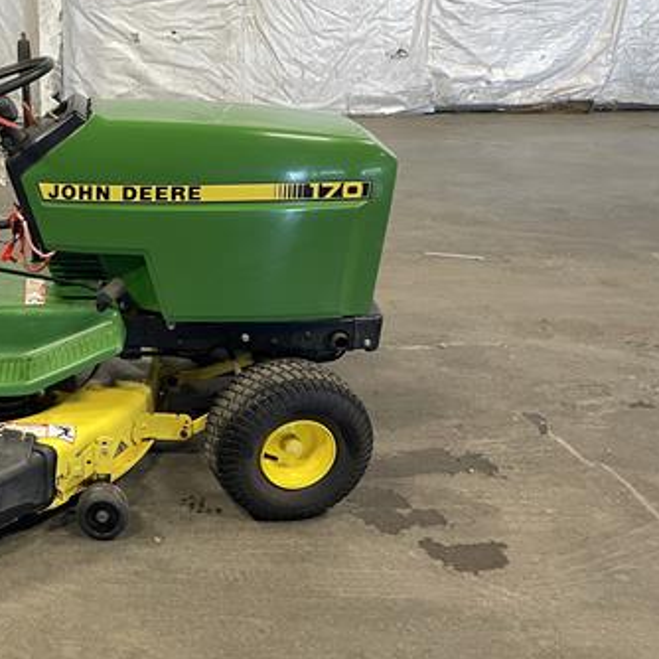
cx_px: 49
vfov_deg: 38.1
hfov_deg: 35.7
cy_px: 253
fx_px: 948
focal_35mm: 44
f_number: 1.6
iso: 80
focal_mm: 4.2
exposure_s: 1/60
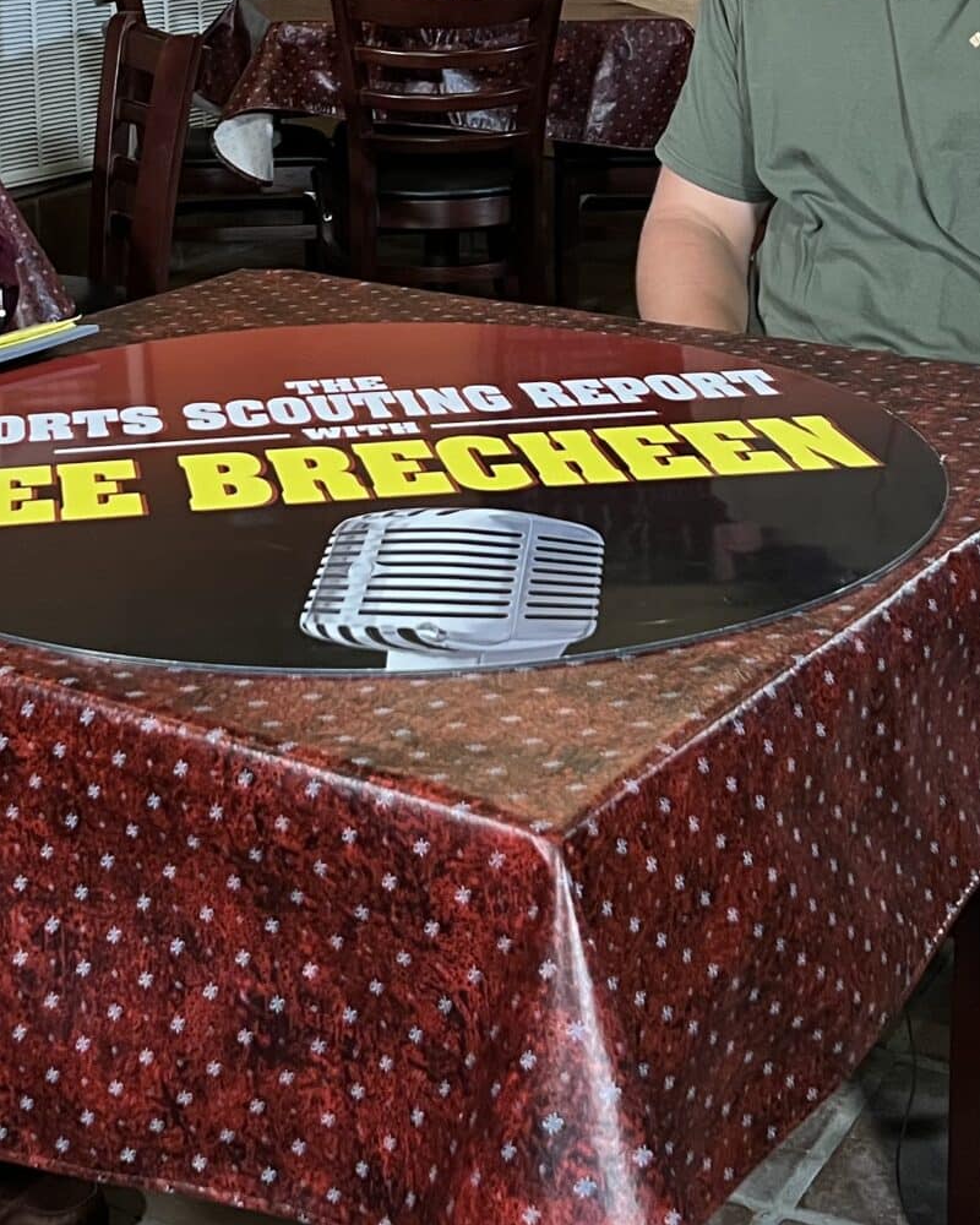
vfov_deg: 28.5
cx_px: 352
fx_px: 2357
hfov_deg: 23.4
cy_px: 246
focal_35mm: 65
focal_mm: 5.7
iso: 200
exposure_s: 1/60
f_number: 1.5
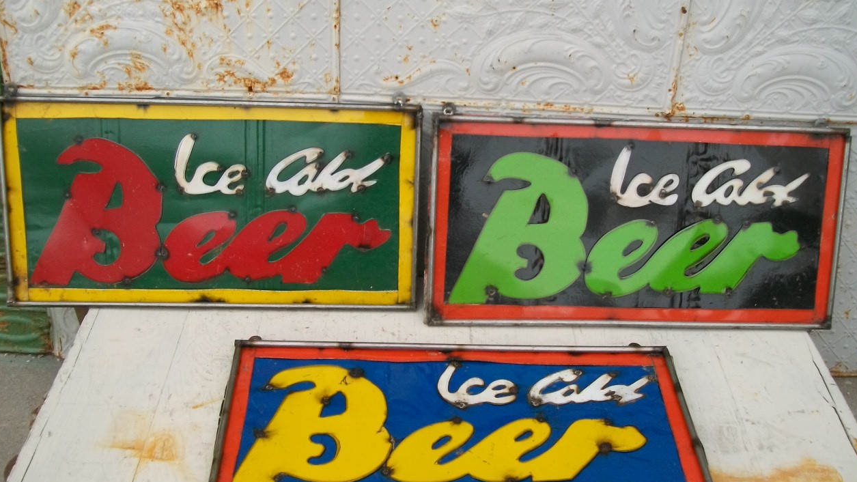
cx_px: 427
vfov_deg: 29.7
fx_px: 909
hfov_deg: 50.5
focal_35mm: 40
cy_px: 218
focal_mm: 6
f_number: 2.7
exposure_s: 1/125
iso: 80
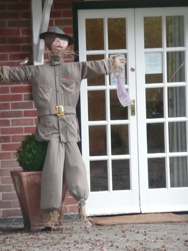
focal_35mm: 280
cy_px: 126
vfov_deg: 7.1
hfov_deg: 5.3
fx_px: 2028
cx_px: 94
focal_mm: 46
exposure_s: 1/30
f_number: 4.9
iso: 250
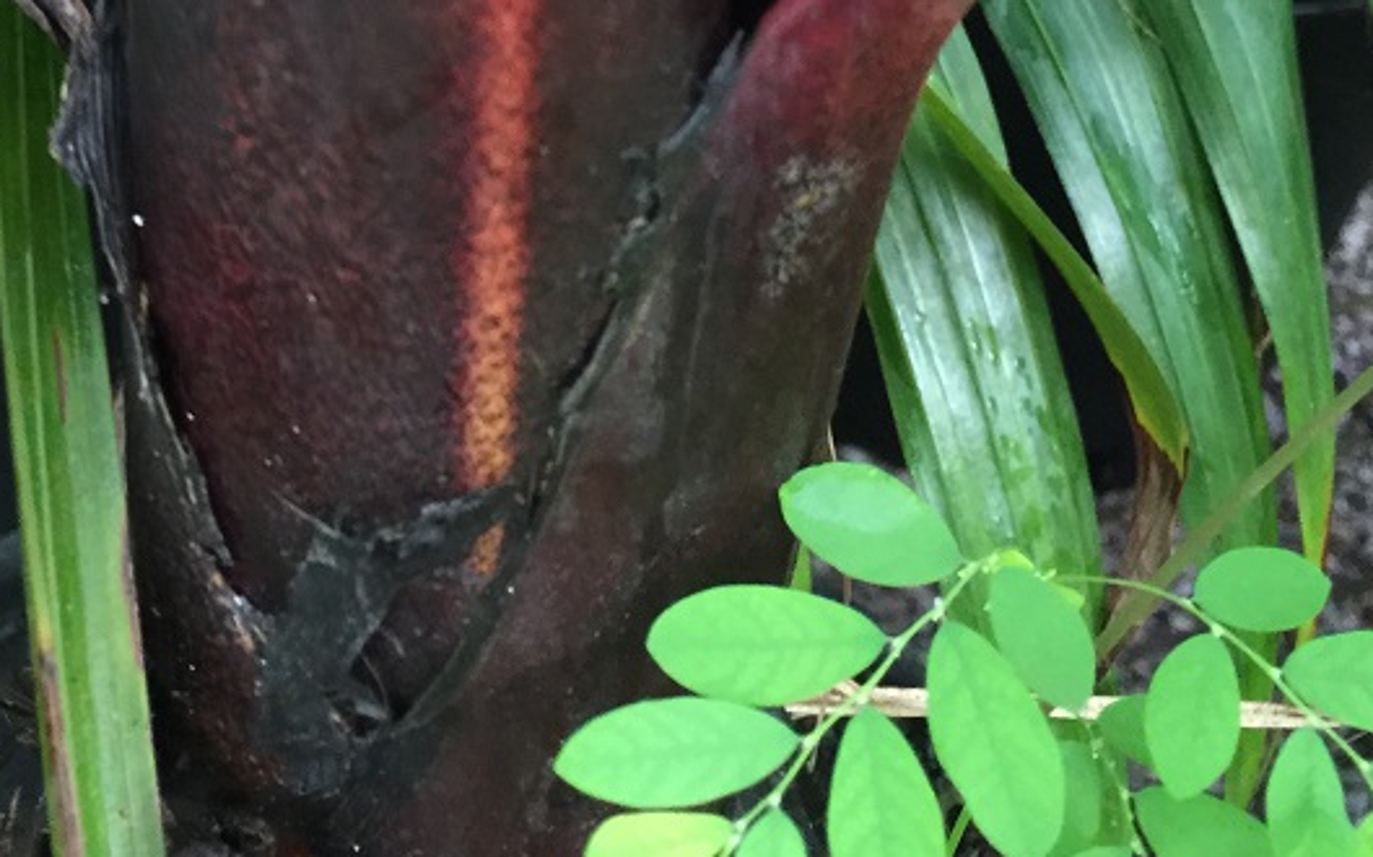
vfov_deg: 21.4
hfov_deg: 35.5
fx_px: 2132
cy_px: -125
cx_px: 502
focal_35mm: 57
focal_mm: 4.15
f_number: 2.2
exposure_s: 1/4
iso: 80
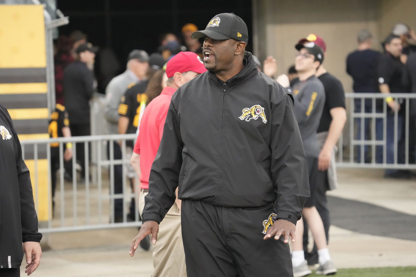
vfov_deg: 5.8
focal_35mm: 236
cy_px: 138
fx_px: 2726
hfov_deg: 8.7
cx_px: 208
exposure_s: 1/1600
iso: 12800
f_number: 6.3
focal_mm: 236
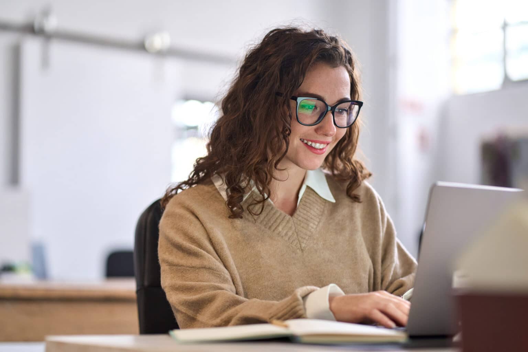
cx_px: 264
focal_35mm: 85
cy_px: 176
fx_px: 1247
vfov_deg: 16.1
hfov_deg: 23.9
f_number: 2.2
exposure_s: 1/160
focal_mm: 85
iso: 800
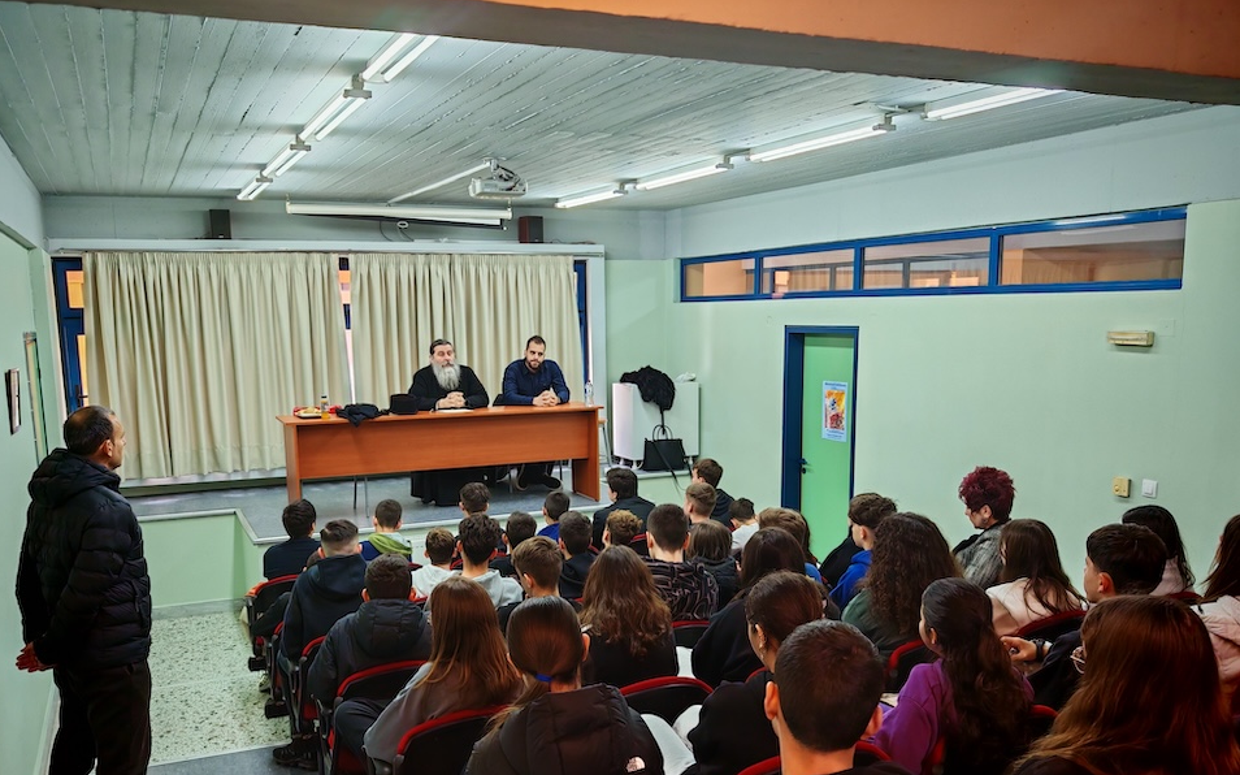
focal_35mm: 30
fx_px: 1014
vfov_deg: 41.5
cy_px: 482
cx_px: 593
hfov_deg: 62.9
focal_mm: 6.83
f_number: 1.4
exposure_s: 1/100
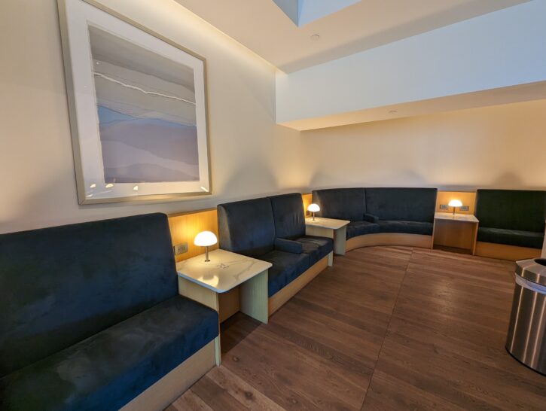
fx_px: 205
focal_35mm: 13
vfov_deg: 90.1
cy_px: 206
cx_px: 273
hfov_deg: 106.1
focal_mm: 1.95
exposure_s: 1/33.4
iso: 46
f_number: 2.2
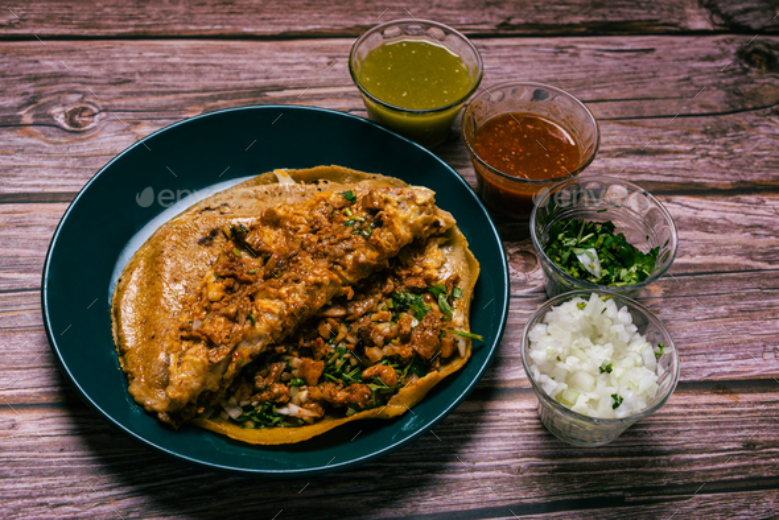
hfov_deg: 39.6
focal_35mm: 50
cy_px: 260
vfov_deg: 27.0
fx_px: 1082
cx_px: 390
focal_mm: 50
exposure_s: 1/200
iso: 160
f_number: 4.5
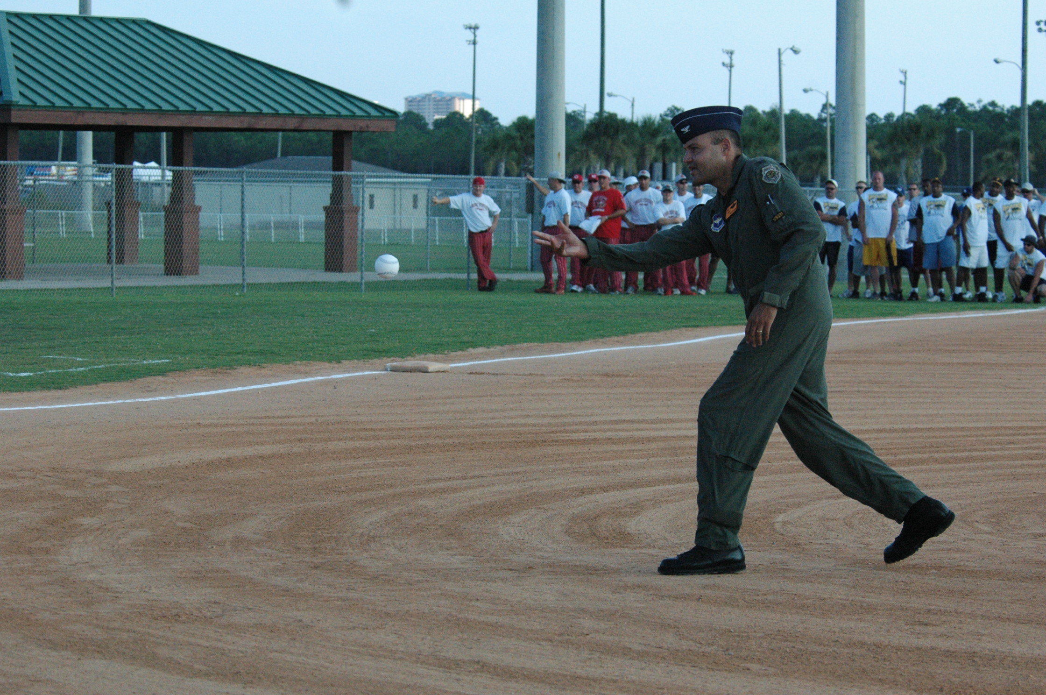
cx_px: 523
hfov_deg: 16.1
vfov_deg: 10.7
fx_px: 3700
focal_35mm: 128
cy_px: 348
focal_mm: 85
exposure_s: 1/2000
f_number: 7.1
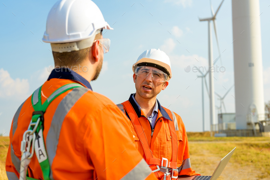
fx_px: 375
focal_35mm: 50
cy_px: 90
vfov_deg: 27.0
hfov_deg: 39.6
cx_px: 135
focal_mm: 50
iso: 64
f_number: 4.5
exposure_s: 1/500
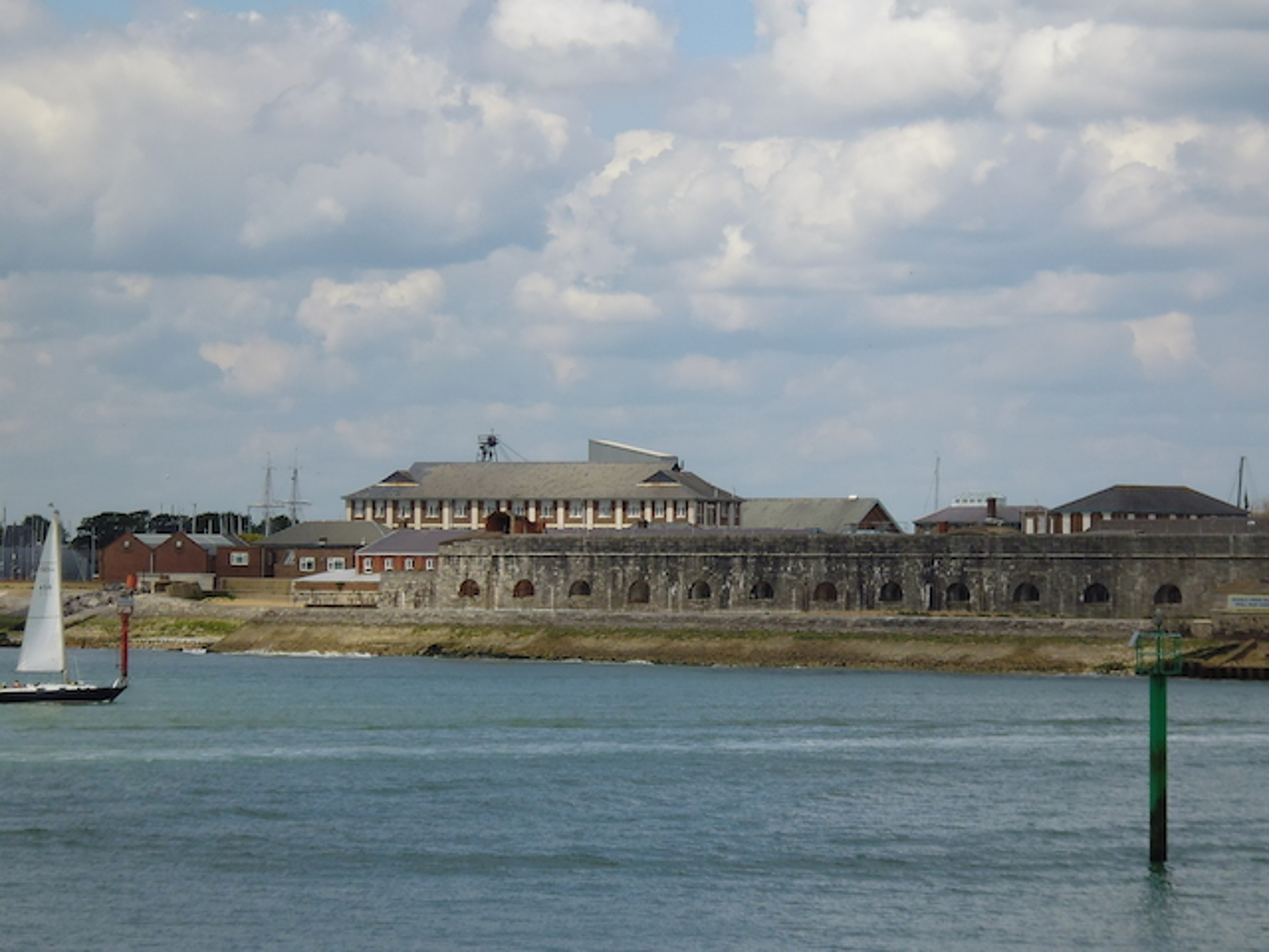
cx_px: 634
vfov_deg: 10.7
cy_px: 476
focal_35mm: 138
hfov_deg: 14.3
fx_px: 5059
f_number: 6.9
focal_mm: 21.5
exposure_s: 1/400
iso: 100
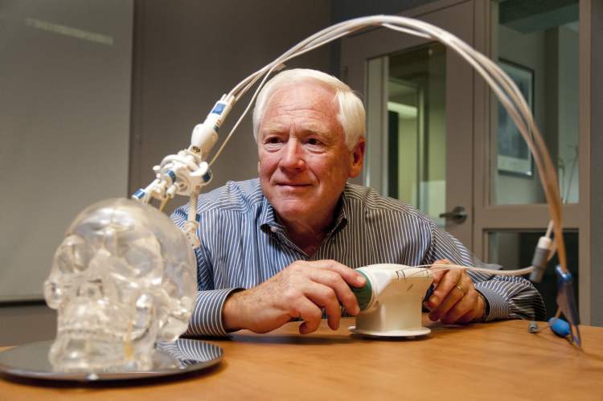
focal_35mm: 40
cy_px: 200
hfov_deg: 48.0
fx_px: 678
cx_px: 302
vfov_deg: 33.0
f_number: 3.2
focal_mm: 27
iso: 500
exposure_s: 1/400
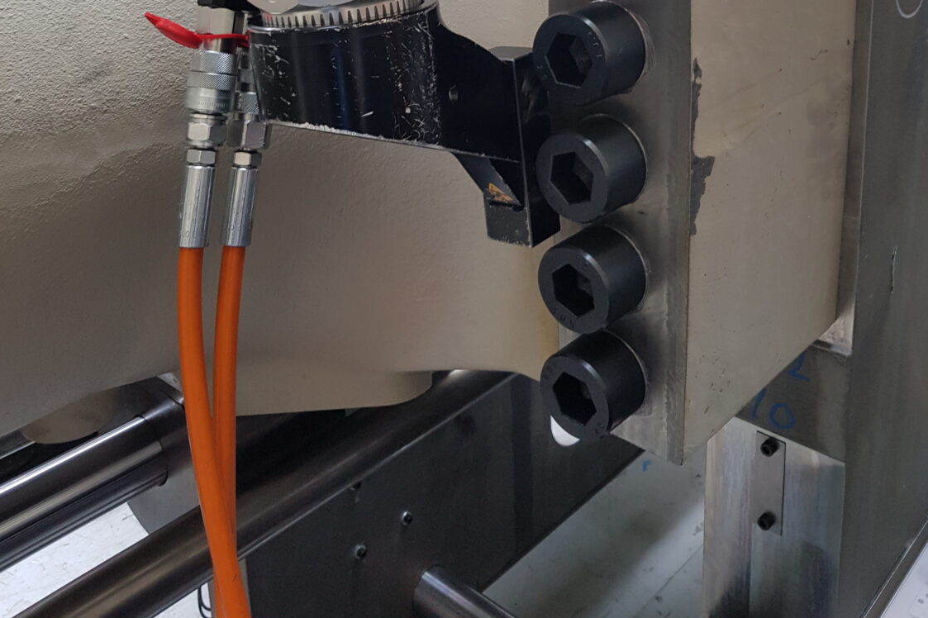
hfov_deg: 51.9
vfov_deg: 33.3
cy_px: 21
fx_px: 953
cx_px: 464
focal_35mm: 37
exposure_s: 1/50
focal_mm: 4.2
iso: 100
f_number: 1.7
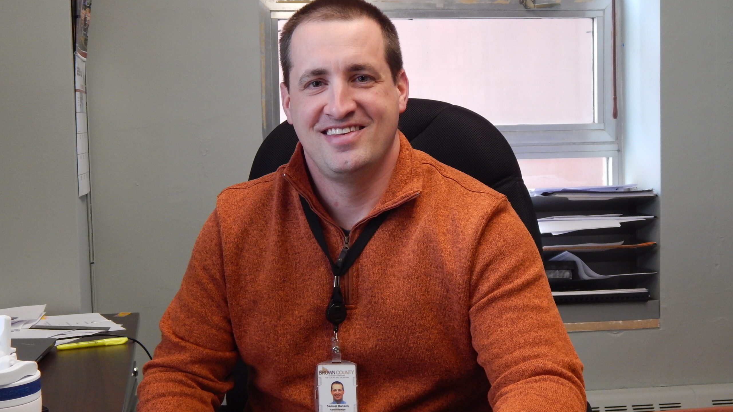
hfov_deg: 34.9
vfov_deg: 20.0
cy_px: 237
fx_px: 1166
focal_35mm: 60
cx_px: 367
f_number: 3.8
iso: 320
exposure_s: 1/30
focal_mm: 9.7
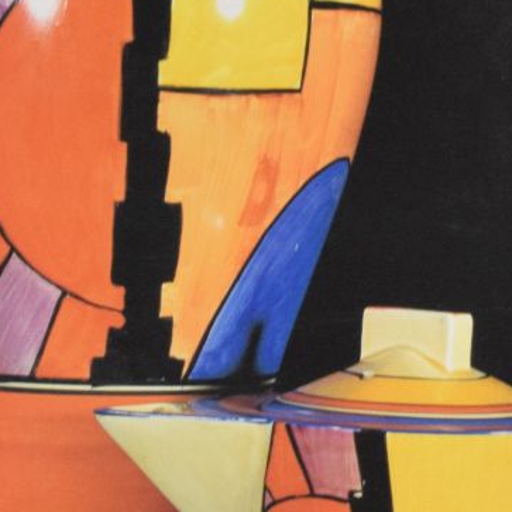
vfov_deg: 6.6
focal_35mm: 267
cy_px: 267
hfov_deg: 6.6
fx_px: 4468
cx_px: 228
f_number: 5.6
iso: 1600
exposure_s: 1/125
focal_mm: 38
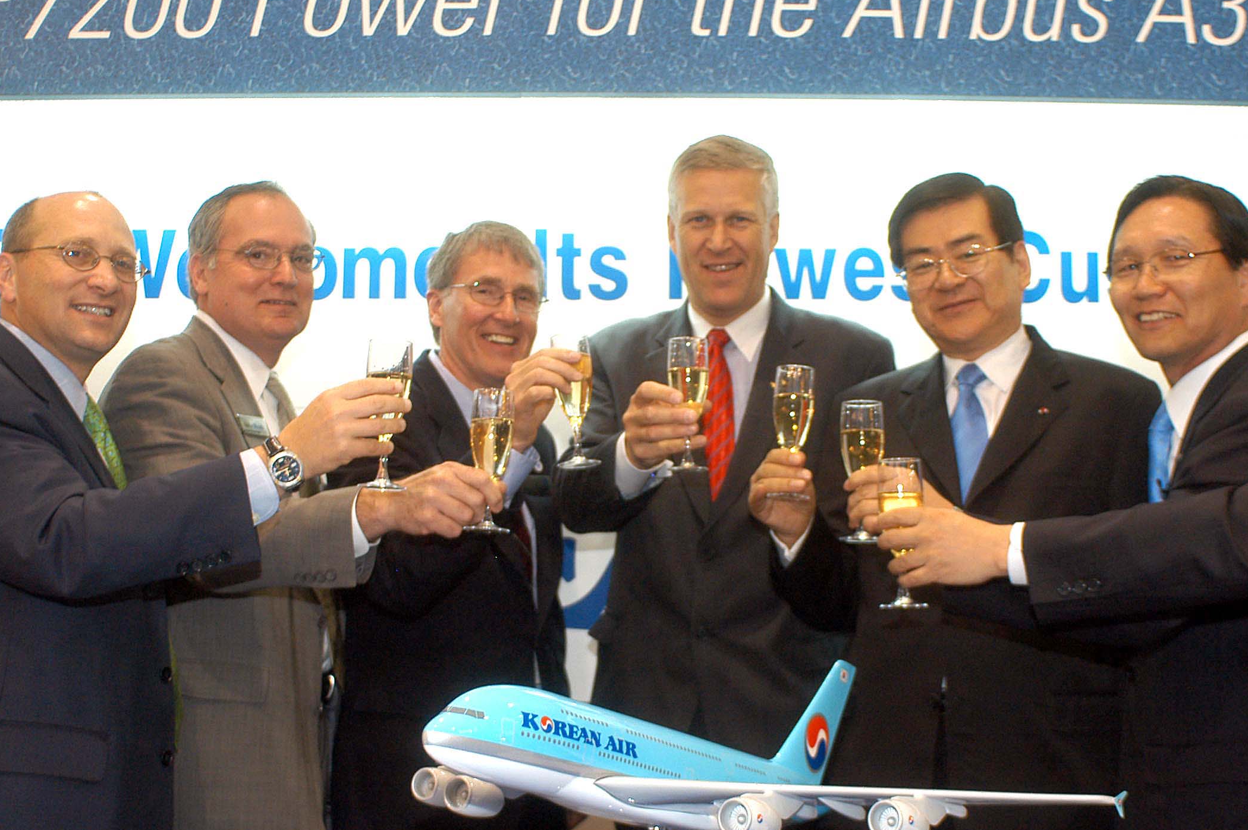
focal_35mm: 43
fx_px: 1489
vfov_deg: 31.0
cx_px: 681
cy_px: 519
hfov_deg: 45.4
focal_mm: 20
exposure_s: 1/40
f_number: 3.5
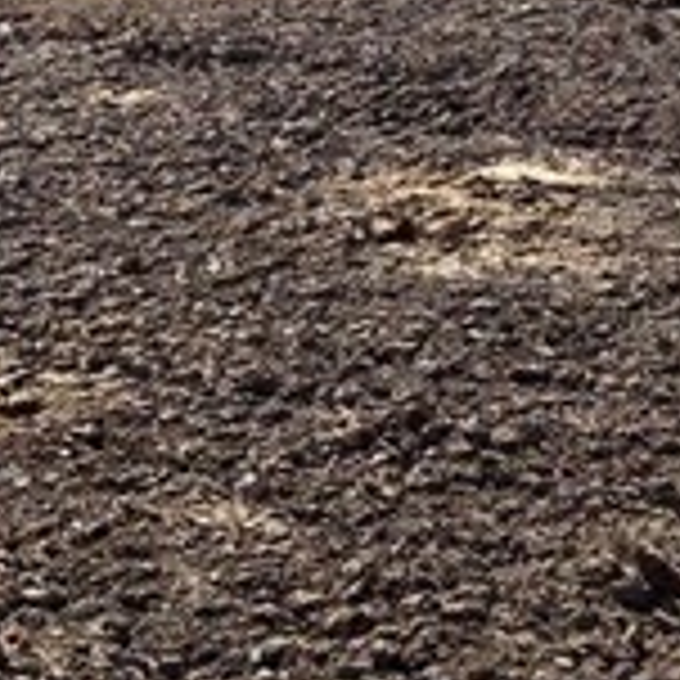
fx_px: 4667
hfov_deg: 8.3
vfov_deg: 8.2
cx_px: 239
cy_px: -203
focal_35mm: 210
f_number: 2.4
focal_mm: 4.28
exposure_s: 1/1062
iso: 50
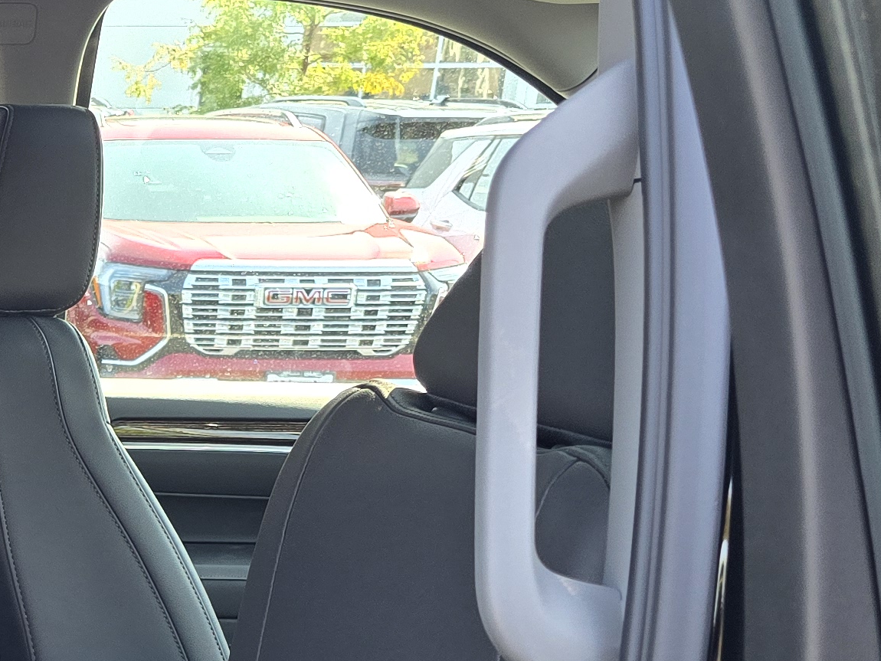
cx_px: -460
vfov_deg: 17.2
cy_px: 889
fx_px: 2036
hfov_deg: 20.6
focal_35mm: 80
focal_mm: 6.3
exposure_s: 1/180
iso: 64
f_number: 1.7
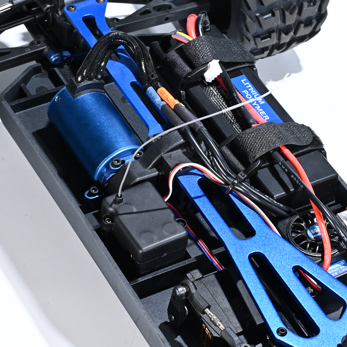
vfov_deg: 12.7
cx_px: 168
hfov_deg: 12.7
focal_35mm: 138
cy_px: 173
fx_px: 1565
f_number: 18
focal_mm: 72
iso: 1000
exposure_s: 1/100
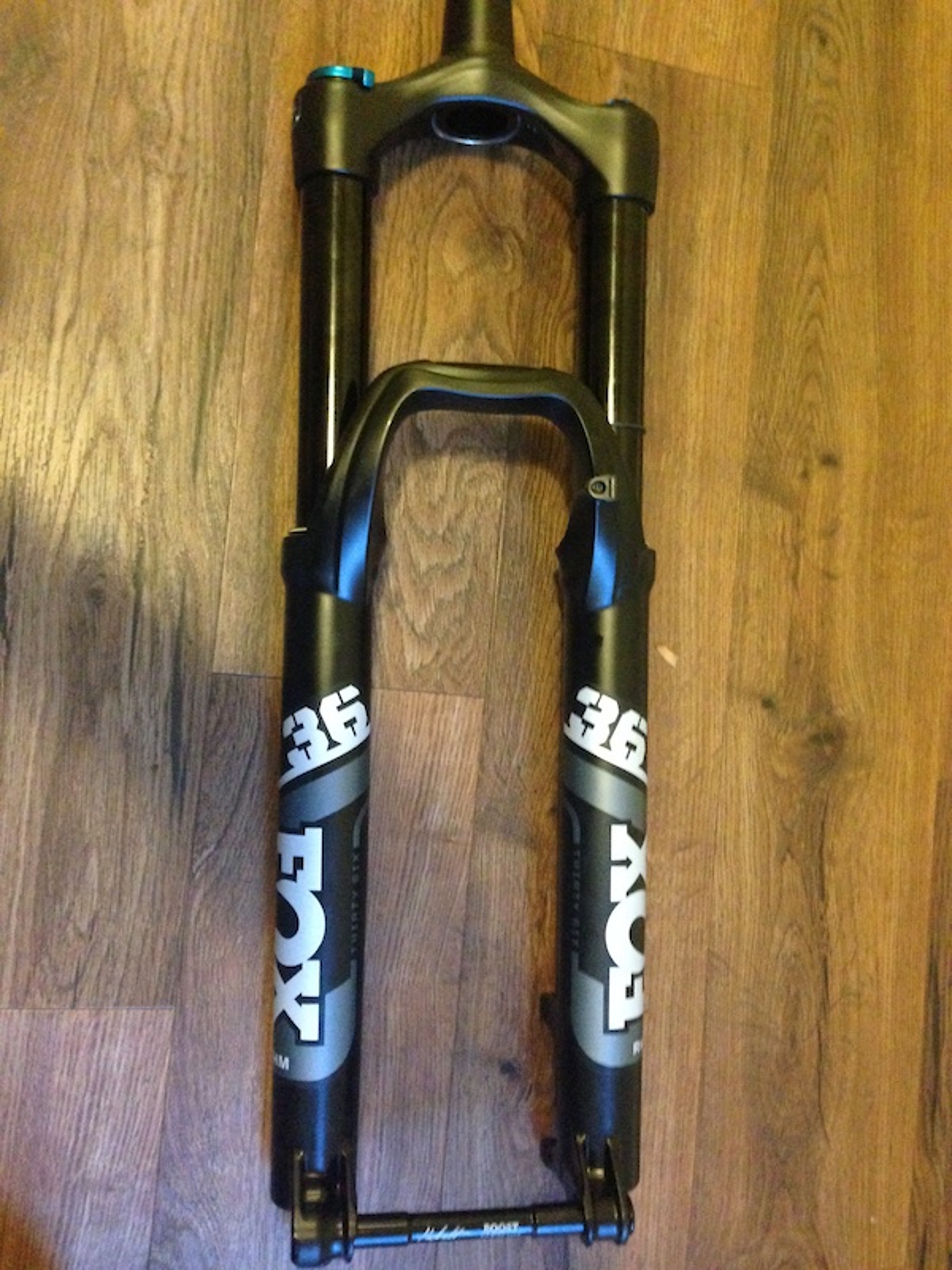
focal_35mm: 33
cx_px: 476
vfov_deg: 55.4
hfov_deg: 42.9
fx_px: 1210
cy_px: 635
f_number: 2.4
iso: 800
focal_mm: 4.12
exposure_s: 1/15
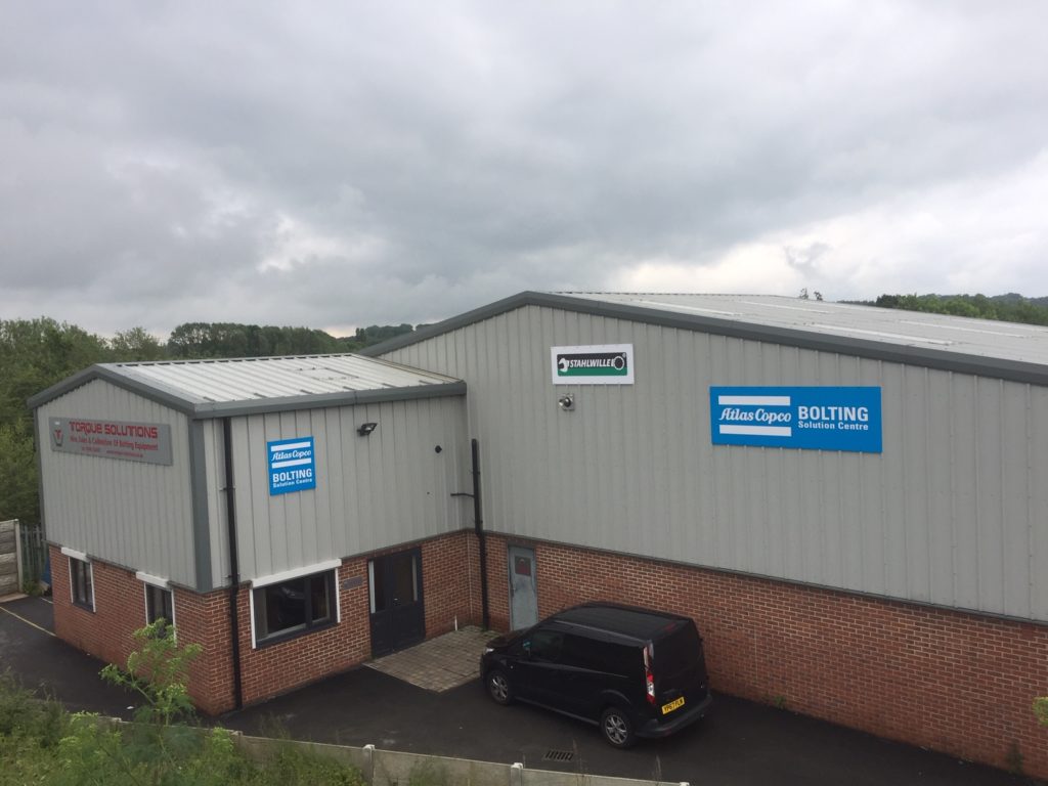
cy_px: 393
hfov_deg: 61.7
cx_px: 524
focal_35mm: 29
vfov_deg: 48.2
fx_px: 878
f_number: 2.2
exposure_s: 1/520
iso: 32
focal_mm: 4.15
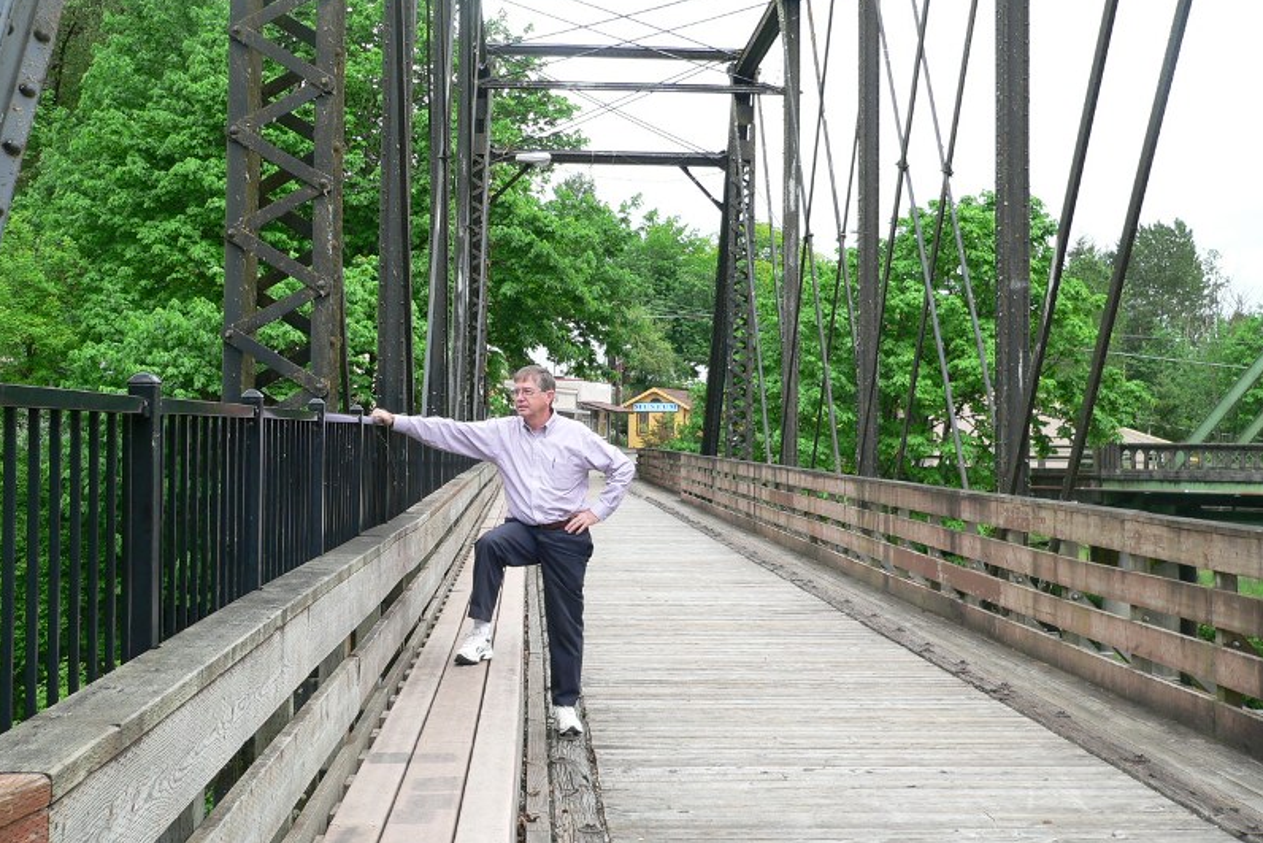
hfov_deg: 42.7
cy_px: 406
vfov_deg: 29.3
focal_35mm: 46
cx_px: 632
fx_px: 1614
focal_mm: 7.4
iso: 80
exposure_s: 1/80
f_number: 2.8
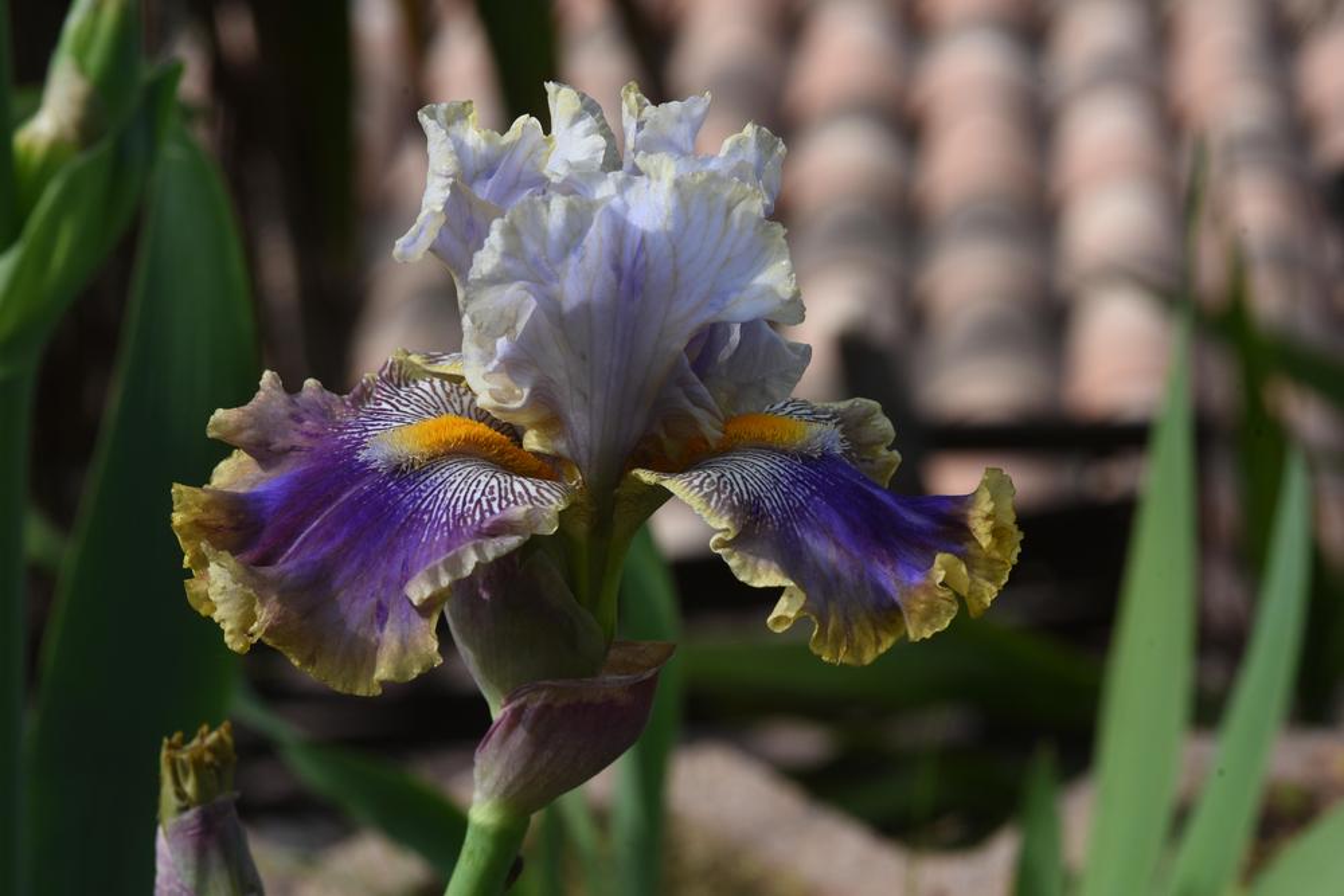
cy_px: 448
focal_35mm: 105
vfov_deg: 13.0
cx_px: 672
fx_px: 3920
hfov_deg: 19.5
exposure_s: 1/1000
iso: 800
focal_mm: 105
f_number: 13
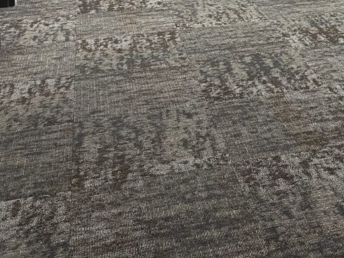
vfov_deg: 19.4
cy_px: -80
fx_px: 695
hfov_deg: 26.6
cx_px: 329
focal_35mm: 70
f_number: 1.8
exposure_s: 1/60
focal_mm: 4.25
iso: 80
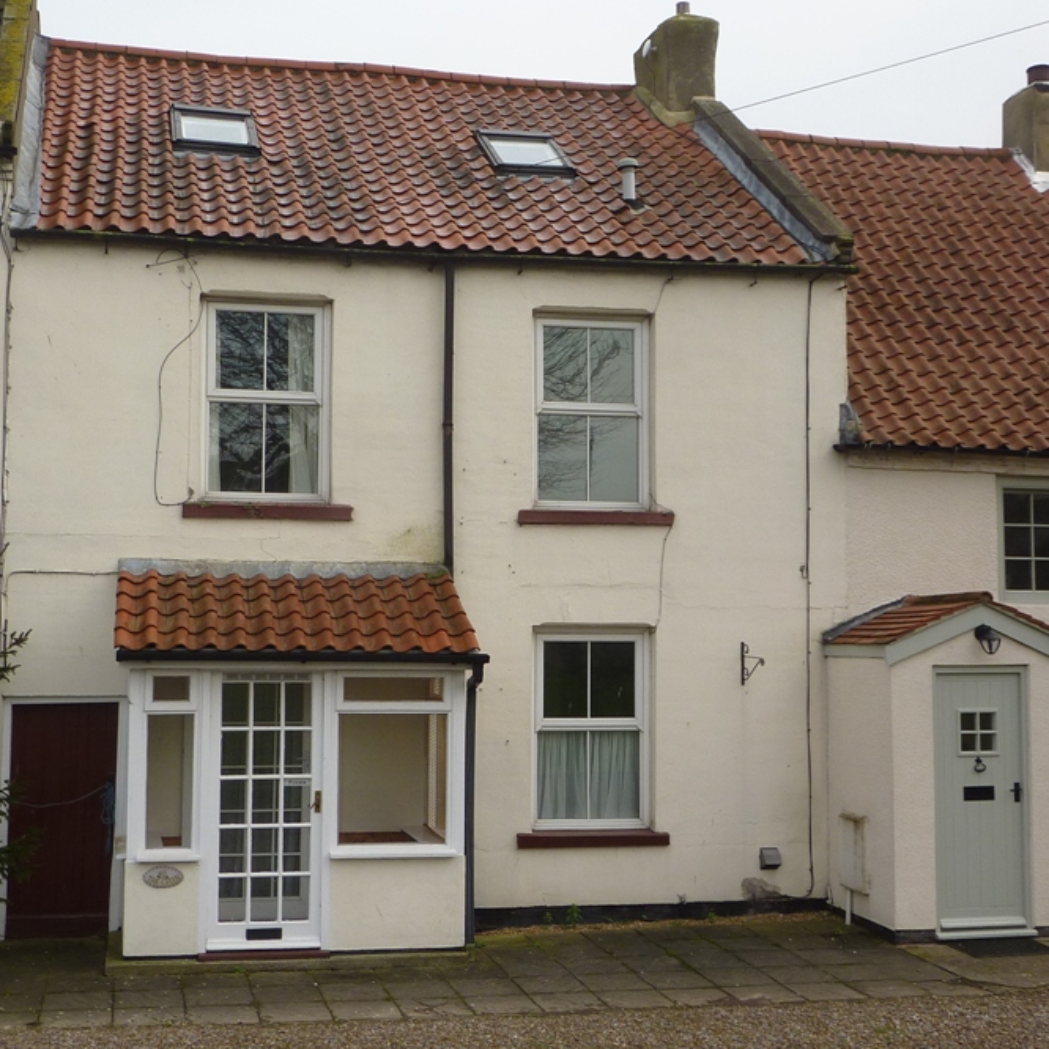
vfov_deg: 39.2
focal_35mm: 43
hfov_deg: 39.0
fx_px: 1474
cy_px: 525
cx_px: 432
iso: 100
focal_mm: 5
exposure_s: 1/400
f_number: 4
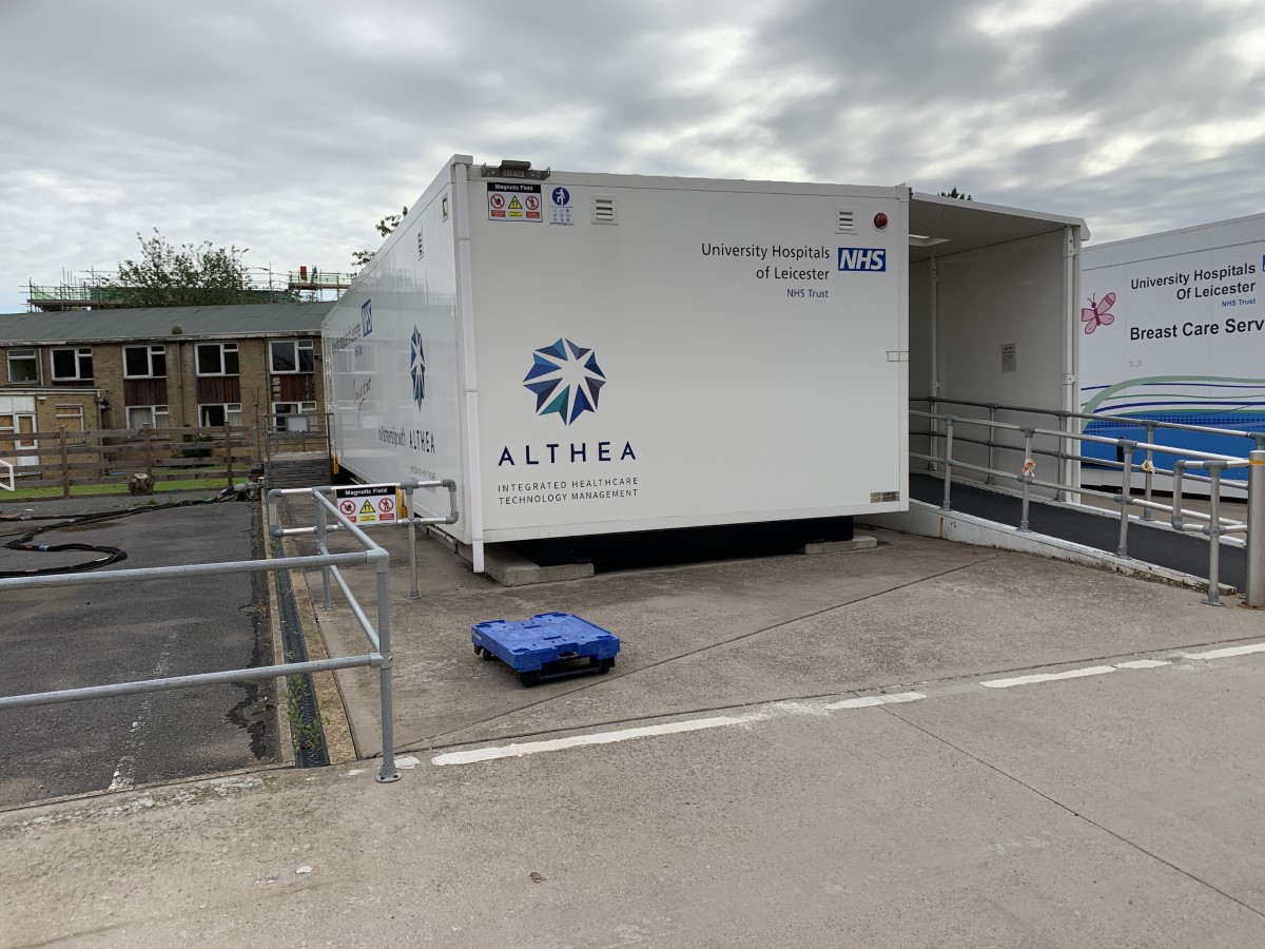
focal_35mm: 26
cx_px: 632
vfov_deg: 53.1
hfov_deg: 67.3
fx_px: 950
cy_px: 474
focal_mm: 4.25
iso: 25
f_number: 1.8
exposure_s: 1/2033
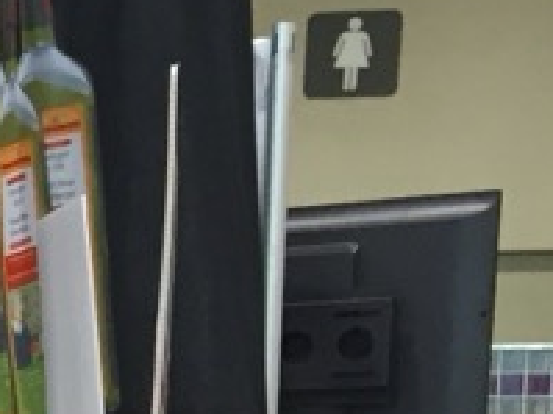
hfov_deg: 9.2
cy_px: 770
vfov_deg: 8.1
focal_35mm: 175
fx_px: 2794
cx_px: -1081
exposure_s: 1/30
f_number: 2.2
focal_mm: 4.15
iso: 80
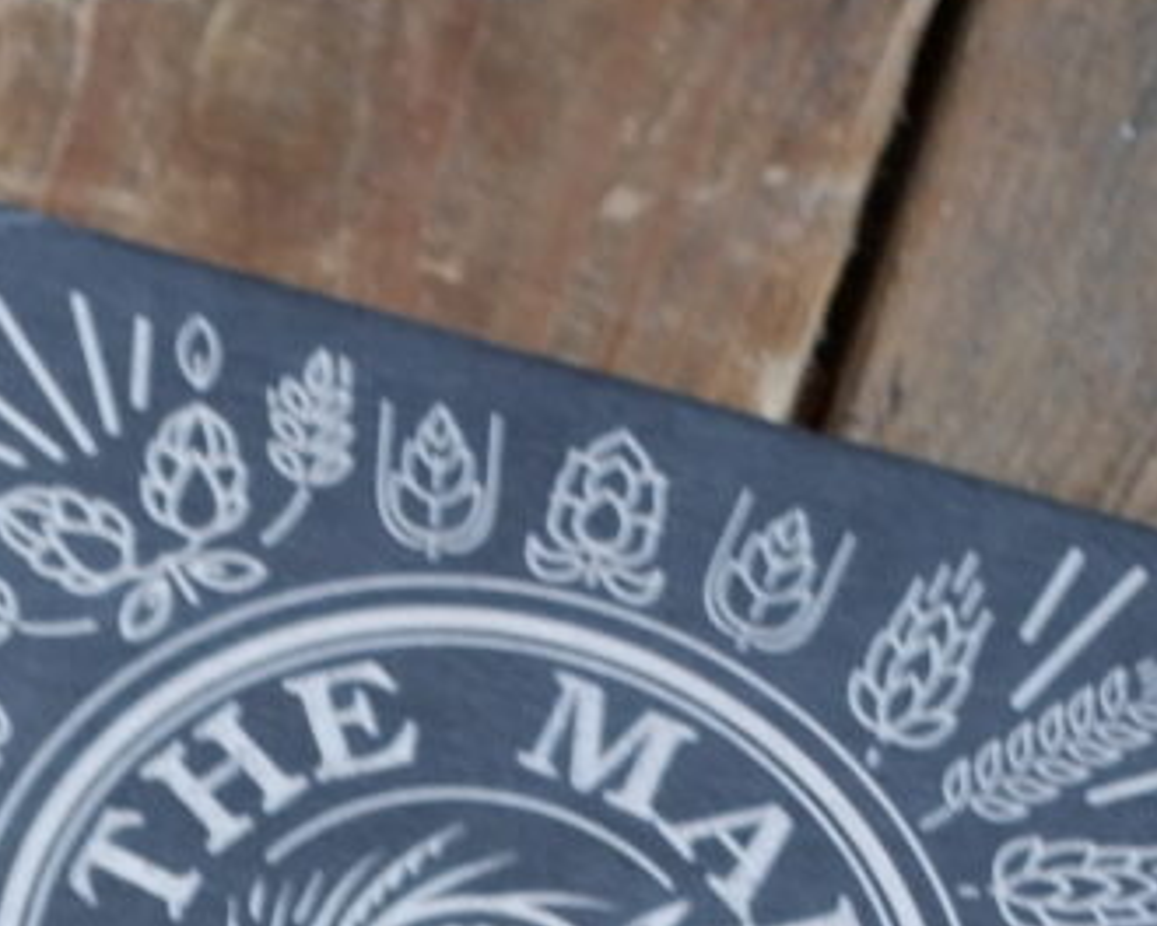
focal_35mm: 239
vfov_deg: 6.2
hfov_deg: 7.4
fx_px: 8184
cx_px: -1921
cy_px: 2341
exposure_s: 1/58
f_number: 4
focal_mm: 27
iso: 320
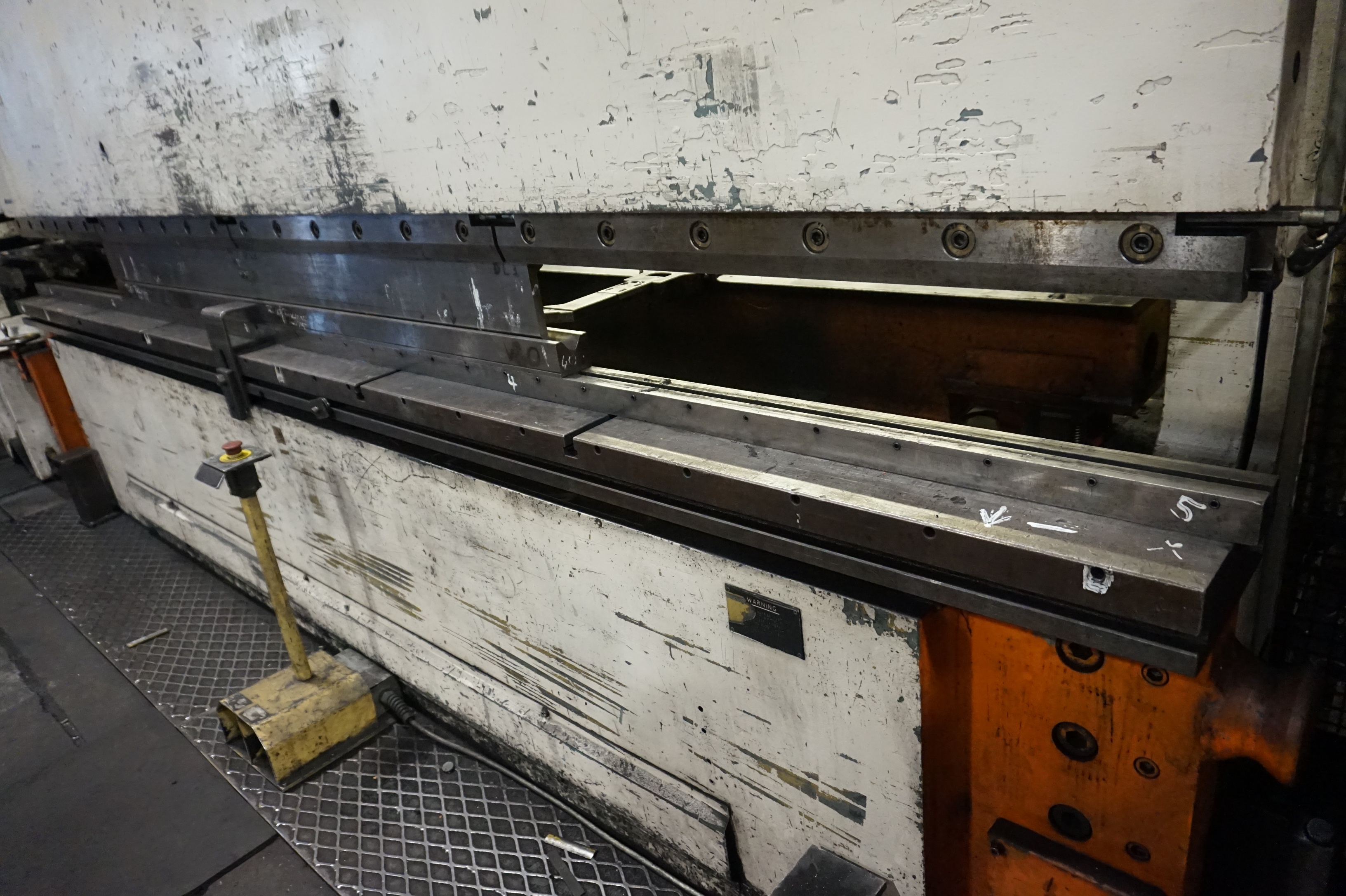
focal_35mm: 24
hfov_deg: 73.8
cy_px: 448
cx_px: 673
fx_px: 897
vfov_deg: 53.1
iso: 3200
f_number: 3.5
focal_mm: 16
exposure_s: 1/80
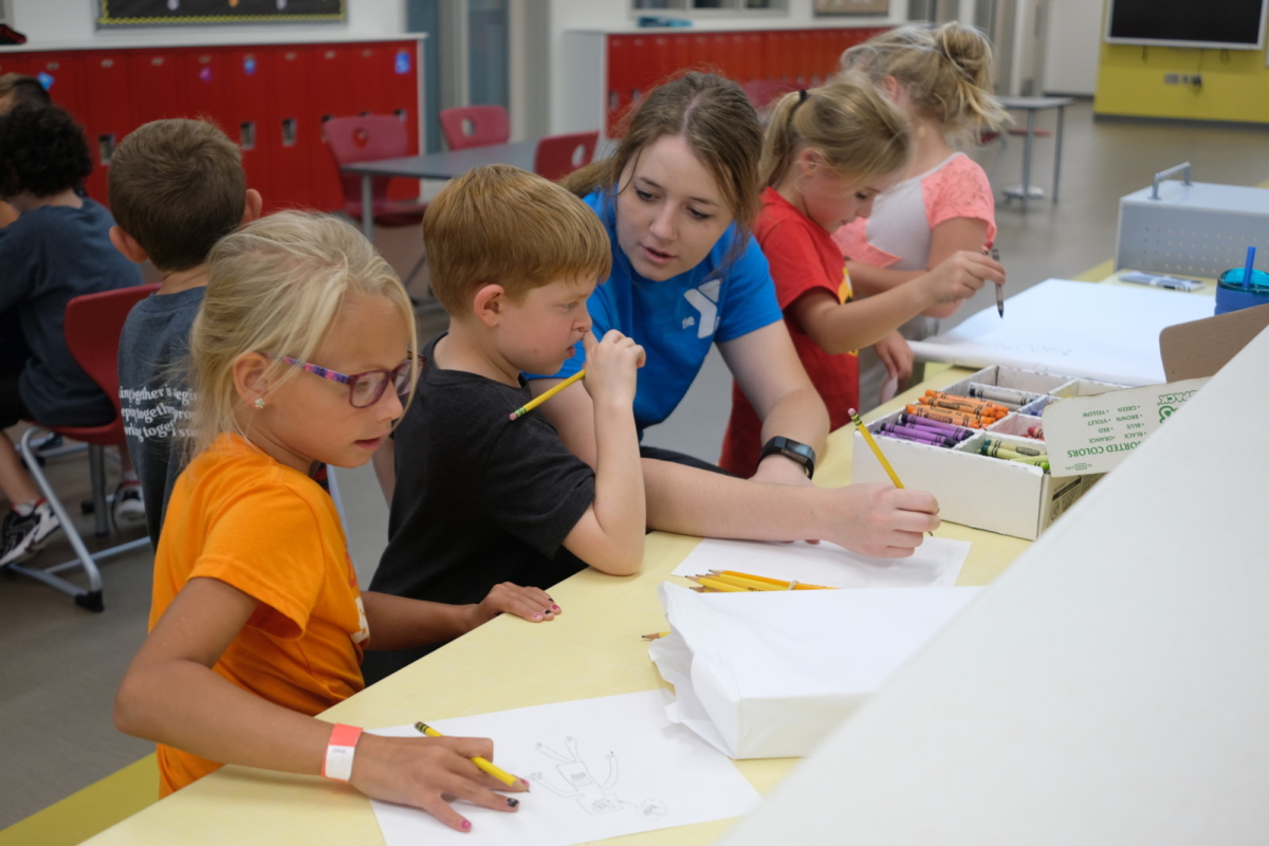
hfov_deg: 47.4
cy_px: 423
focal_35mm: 41
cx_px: 634
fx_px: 1445
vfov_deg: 32.6
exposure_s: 1/125
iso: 500
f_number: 2.8
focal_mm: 27
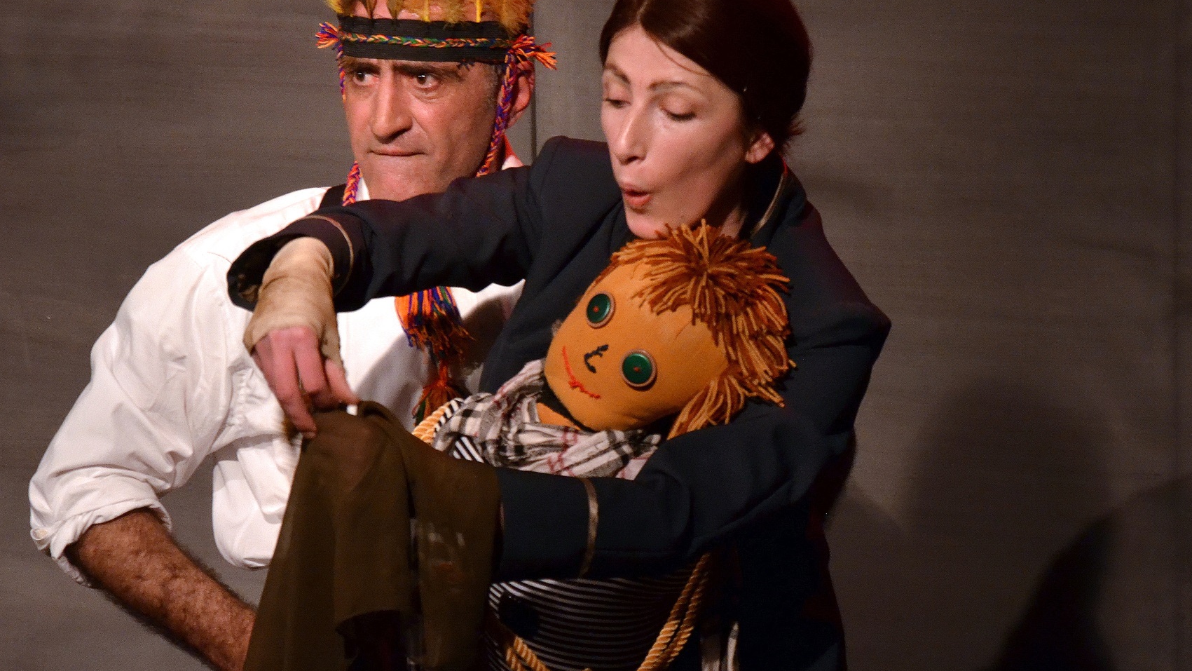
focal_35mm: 209
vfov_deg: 5.8
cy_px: 330
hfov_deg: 10.3
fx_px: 6606
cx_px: 555
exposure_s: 1/20
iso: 1600
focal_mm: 92
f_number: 6.3
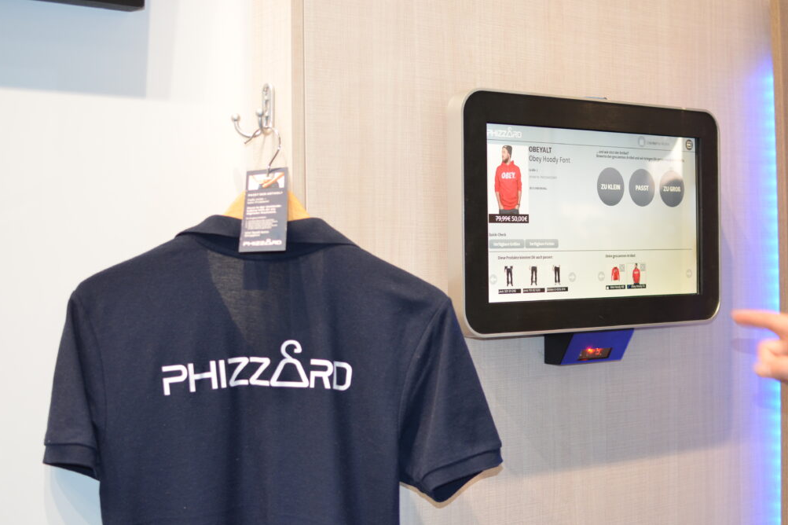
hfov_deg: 37.2
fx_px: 1171
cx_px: 398
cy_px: 260
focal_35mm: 54
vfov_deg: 25.3
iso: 450
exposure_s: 1/60
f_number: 2.8
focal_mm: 35
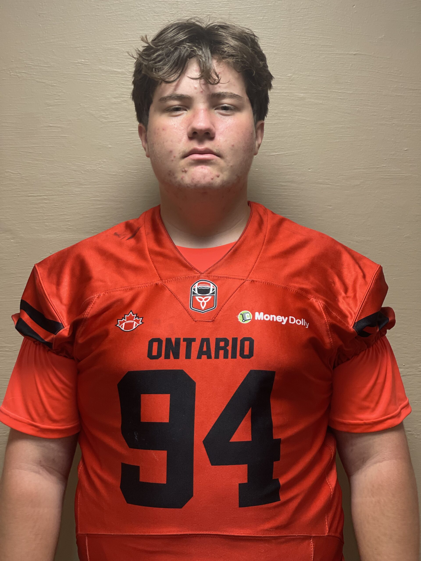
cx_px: 210
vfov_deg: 30.3
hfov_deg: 22.9
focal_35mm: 64
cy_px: 280
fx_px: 1038
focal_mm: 7.5
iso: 100
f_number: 2.2
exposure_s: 1/40
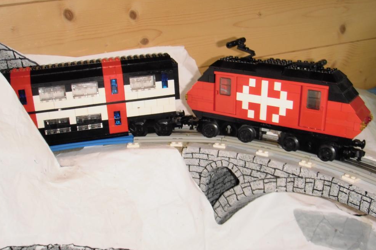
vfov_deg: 33.4
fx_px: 418
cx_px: 188
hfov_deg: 48.5
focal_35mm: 40
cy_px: 119
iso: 125
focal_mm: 6.7
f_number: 3.5
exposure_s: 1/30
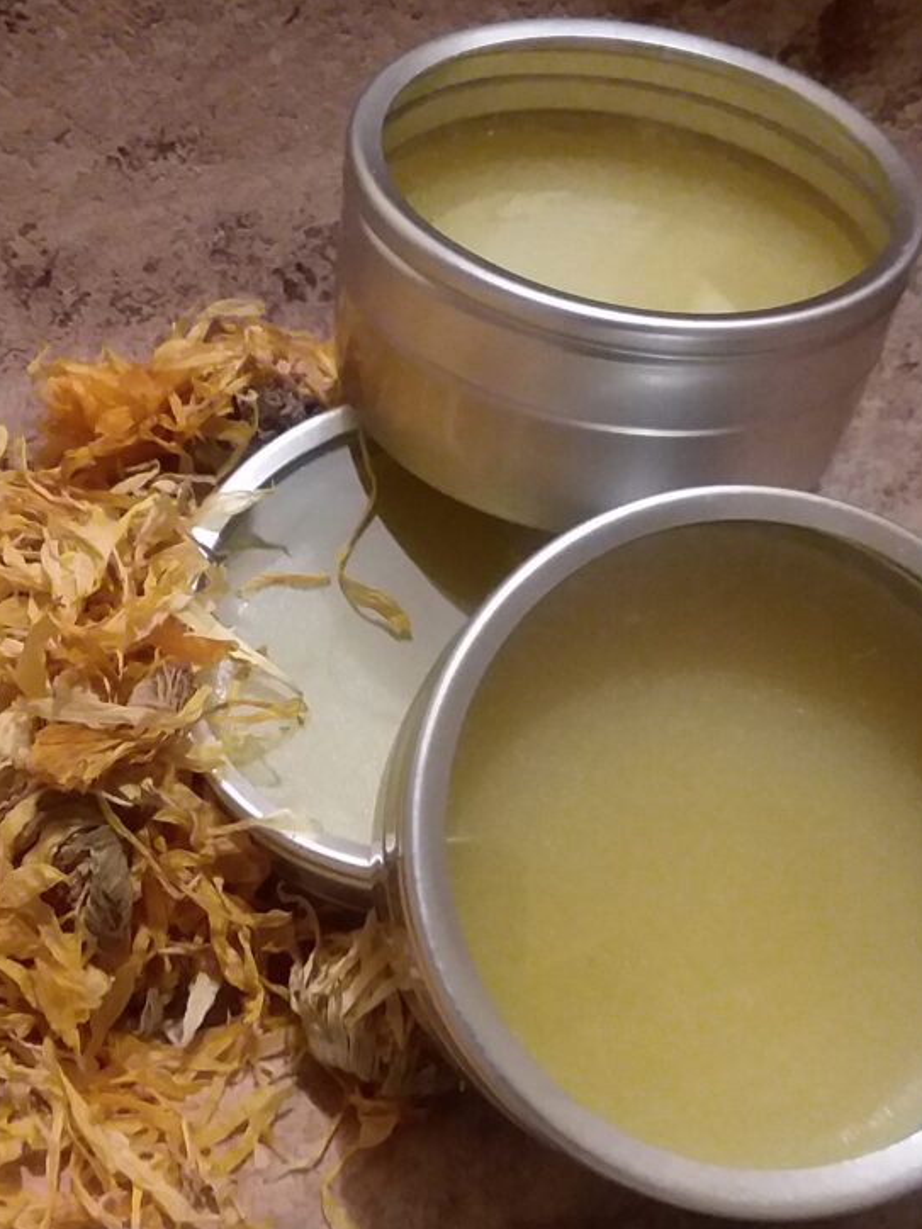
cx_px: 428
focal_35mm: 41
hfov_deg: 35.1
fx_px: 1456
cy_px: 716
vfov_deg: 45.6
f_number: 1.9
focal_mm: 2.47
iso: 250
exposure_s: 1/15
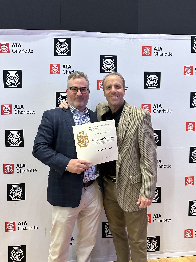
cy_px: 131
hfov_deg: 56.8
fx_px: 181
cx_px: 98
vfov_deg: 71.6
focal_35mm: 24
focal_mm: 6.86
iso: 800
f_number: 1.78
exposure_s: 1/60
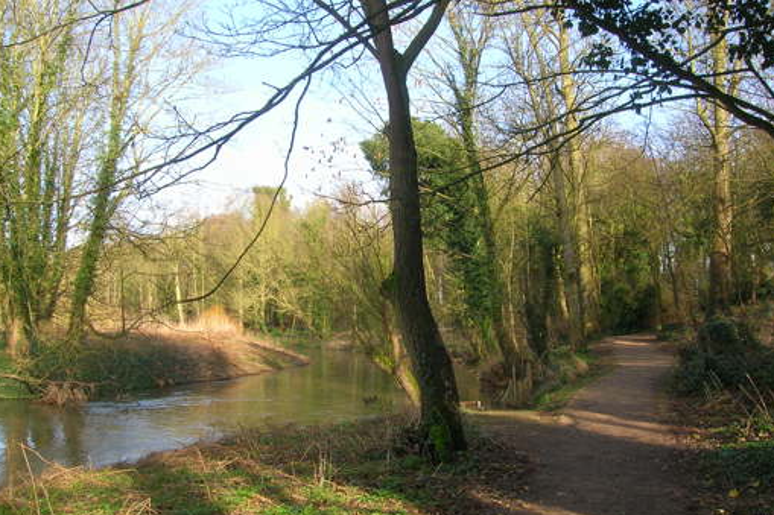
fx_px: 774
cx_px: 387
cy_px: 270
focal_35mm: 36
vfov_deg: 36.8
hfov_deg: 53.1
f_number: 4.9
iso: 50
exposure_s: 1/86.8
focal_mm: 5.7
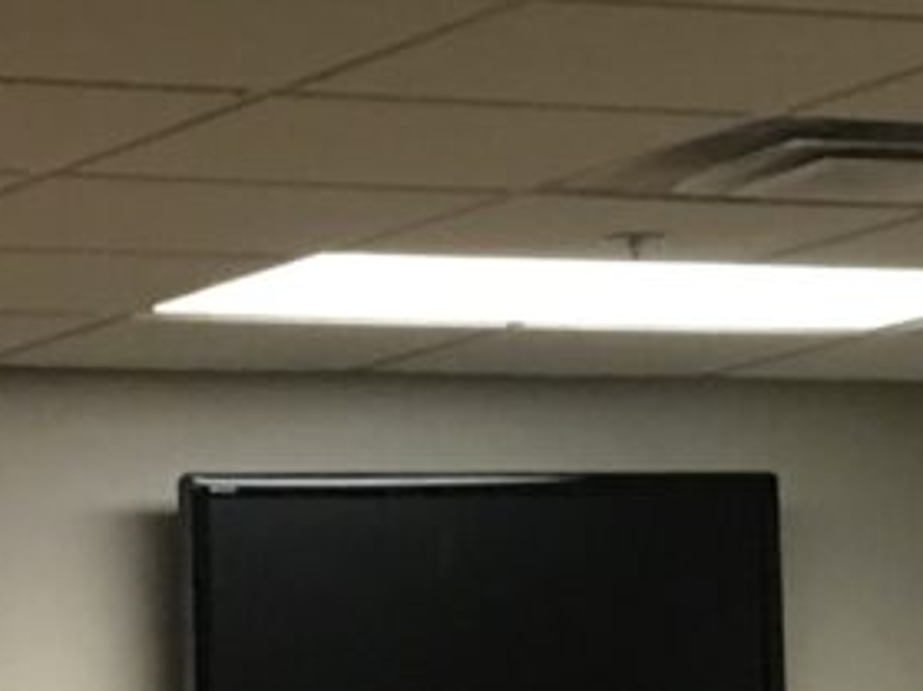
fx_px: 5677
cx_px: 1247
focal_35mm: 213
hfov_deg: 9.1
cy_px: 526
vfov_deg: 7.0
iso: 100
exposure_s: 1/30
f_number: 2.2
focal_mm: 4.15
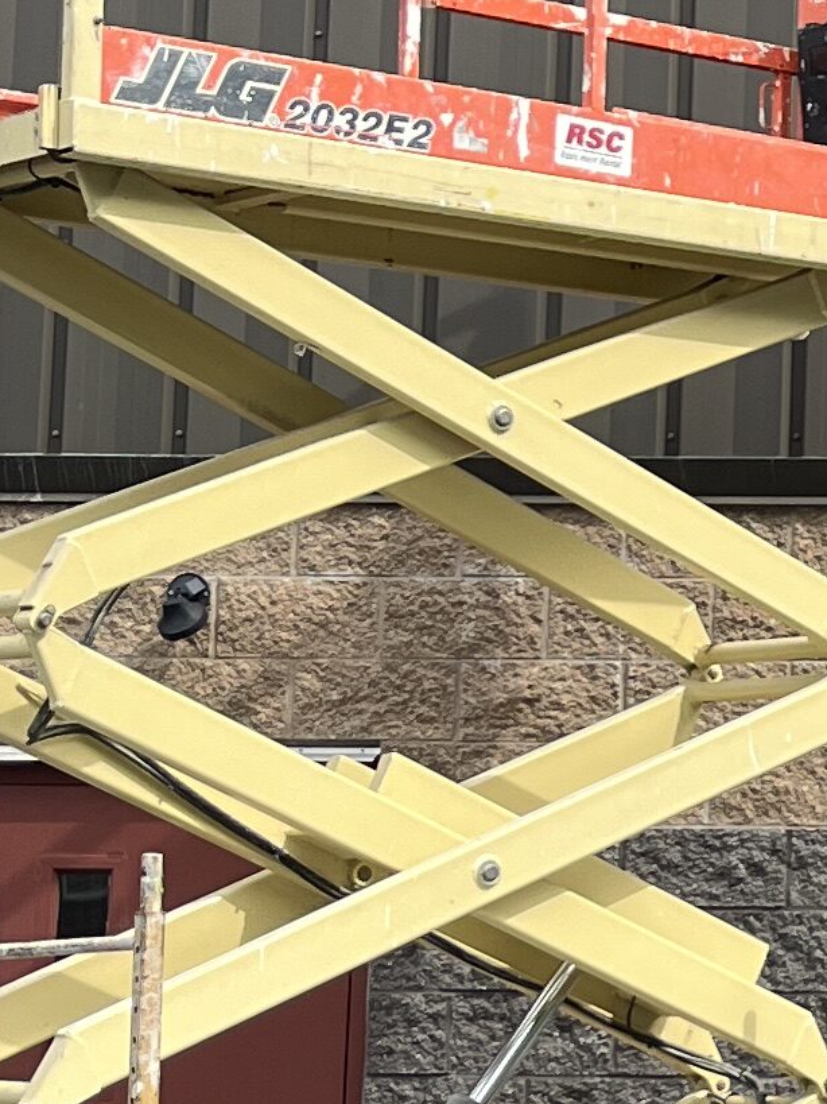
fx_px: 4078
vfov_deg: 15.4
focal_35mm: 128
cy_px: 474
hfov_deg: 10.4
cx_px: 1810
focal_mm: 5.1
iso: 50
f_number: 1.6
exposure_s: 1/1199
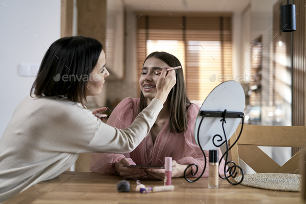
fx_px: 425
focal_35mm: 50
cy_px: 102
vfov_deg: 27.0
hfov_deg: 39.6
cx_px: 153
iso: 400
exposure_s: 1/100
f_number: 1.8
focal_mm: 50
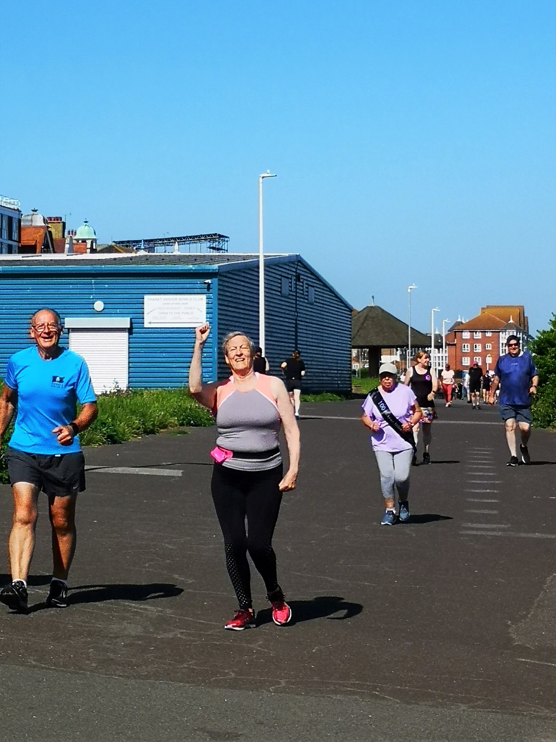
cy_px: 371
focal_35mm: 71
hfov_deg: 20.7
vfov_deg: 27.4
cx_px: 278
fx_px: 1521
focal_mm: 5.58
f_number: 1.8
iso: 50
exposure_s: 1/3289
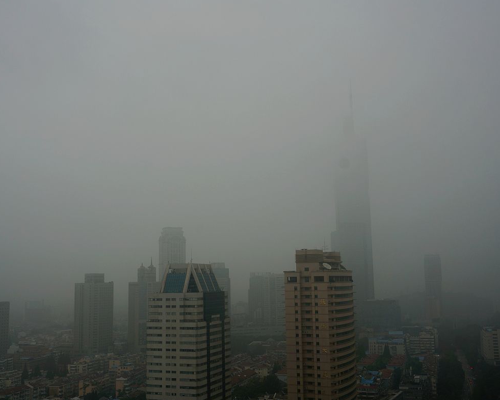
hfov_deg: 46.2
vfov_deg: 37.7
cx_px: 246
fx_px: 586
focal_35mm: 40
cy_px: 198
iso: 100
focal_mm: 23
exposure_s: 1/80
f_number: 9
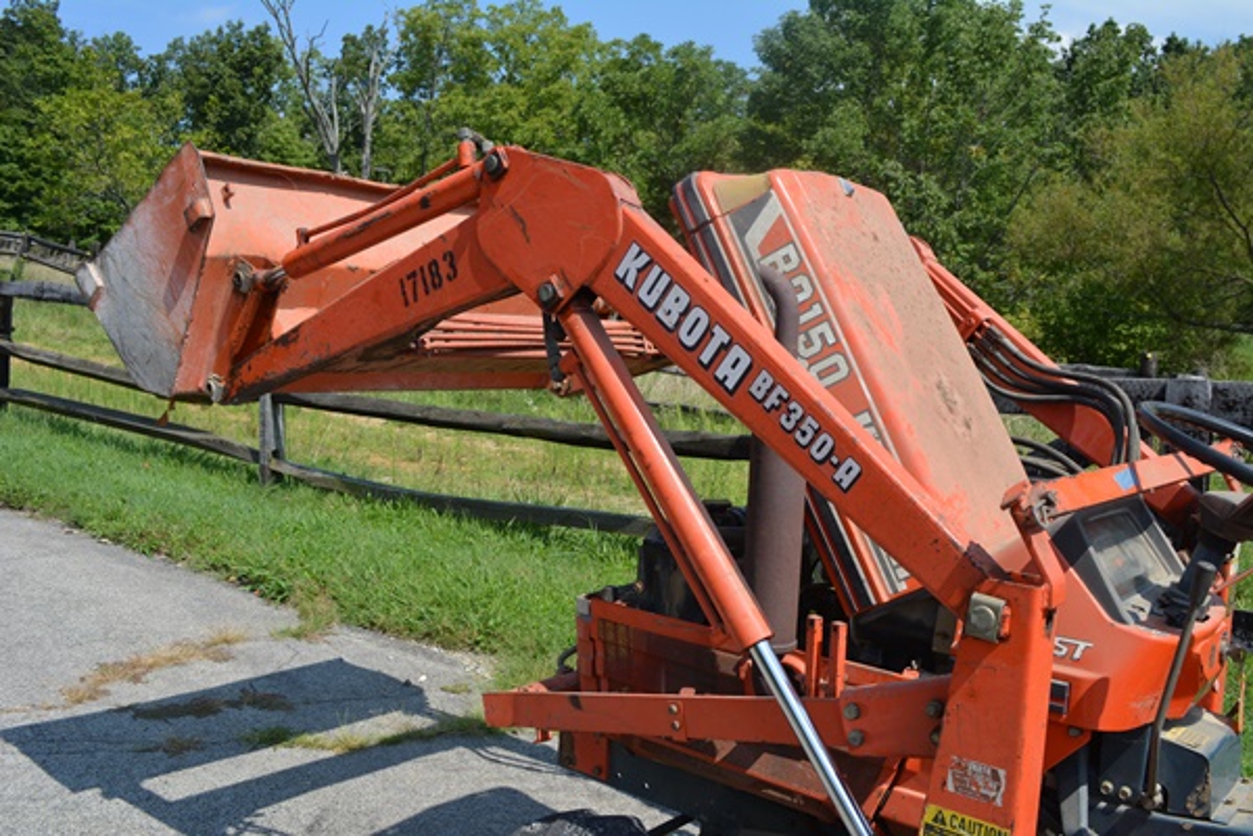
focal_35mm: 33
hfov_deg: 57.2
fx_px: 1148
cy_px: 418
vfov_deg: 40.0
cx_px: 626
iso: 125
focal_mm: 22
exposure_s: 1/250
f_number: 8
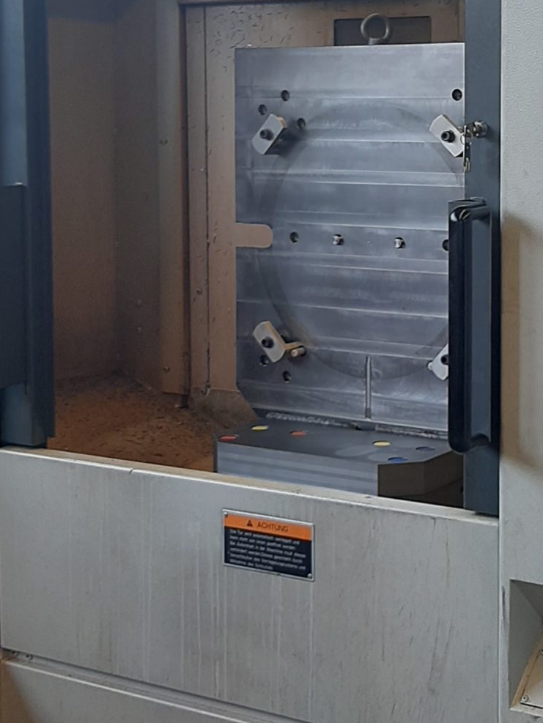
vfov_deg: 27.5
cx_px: 462
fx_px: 1463
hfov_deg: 20.7
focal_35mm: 70
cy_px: 221
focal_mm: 3.93
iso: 40
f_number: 1.7
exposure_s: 1/100
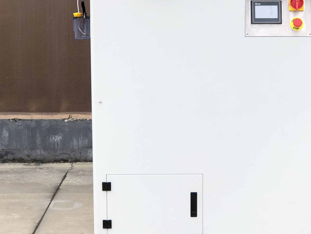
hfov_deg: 20.2
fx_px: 872
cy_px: 79
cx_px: 204
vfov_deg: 15.2
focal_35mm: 97
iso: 20
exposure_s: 1/203
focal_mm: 6.6
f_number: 2.8
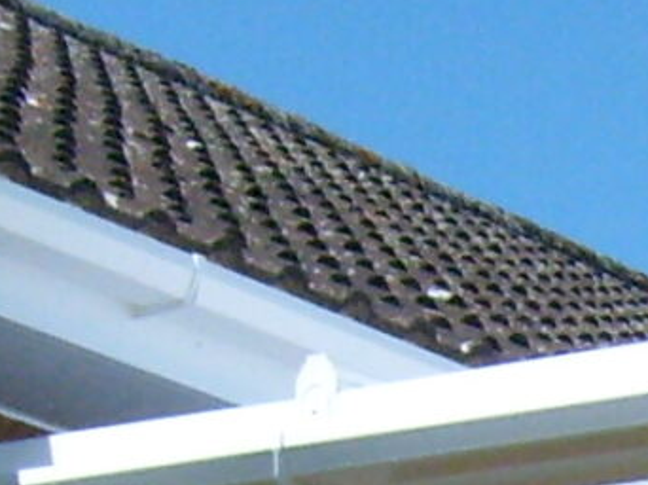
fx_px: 4901
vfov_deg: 5.5
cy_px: 1167
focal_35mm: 262
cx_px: 1540
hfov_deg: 7.1
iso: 160
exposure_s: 1/500
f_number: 7.1
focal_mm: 5.8
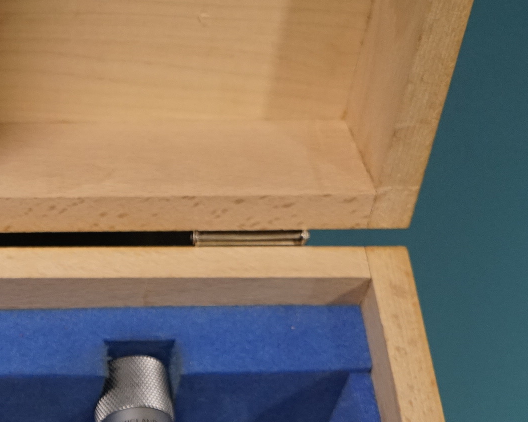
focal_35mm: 110
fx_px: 1719
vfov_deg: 13.3
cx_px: -296
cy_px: 621
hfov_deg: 15.8
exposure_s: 1/160
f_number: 4
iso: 2000
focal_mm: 31
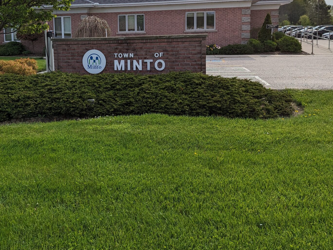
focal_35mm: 36
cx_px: 105
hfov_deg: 50.2
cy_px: 69
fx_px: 346
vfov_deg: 38.8
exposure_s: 1/5650
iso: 44
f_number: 1.85
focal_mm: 6.81
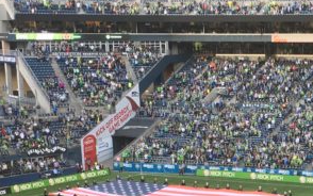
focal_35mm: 107
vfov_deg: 12.0
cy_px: 241
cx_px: 356
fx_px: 913
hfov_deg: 18.6
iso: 25
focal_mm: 4.15
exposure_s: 1/60
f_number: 2.2
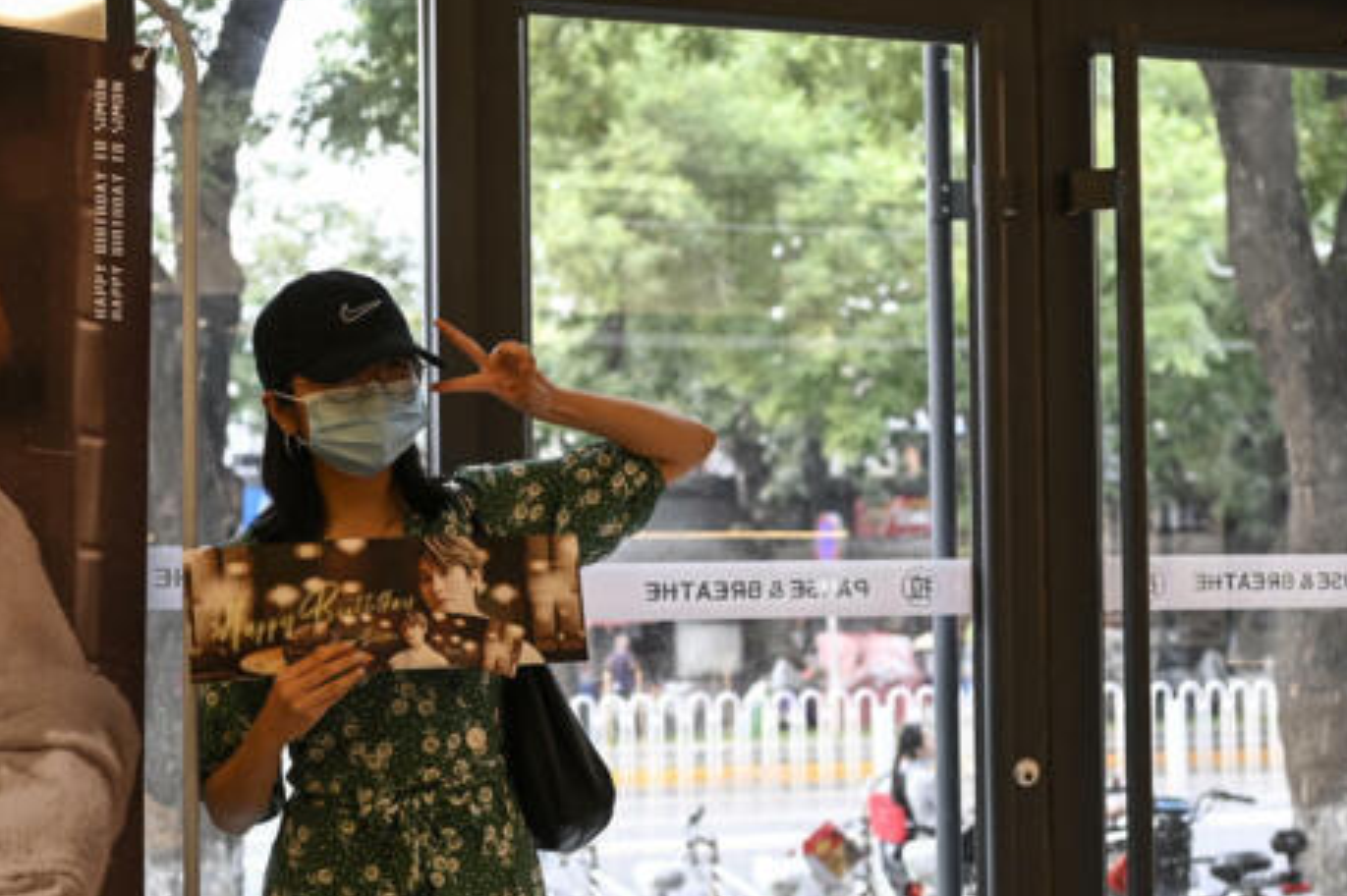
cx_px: 825
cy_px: 584
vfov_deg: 18.1
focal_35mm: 75
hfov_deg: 26.9
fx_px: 2804
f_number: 2.8
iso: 800
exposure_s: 1/400
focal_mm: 35
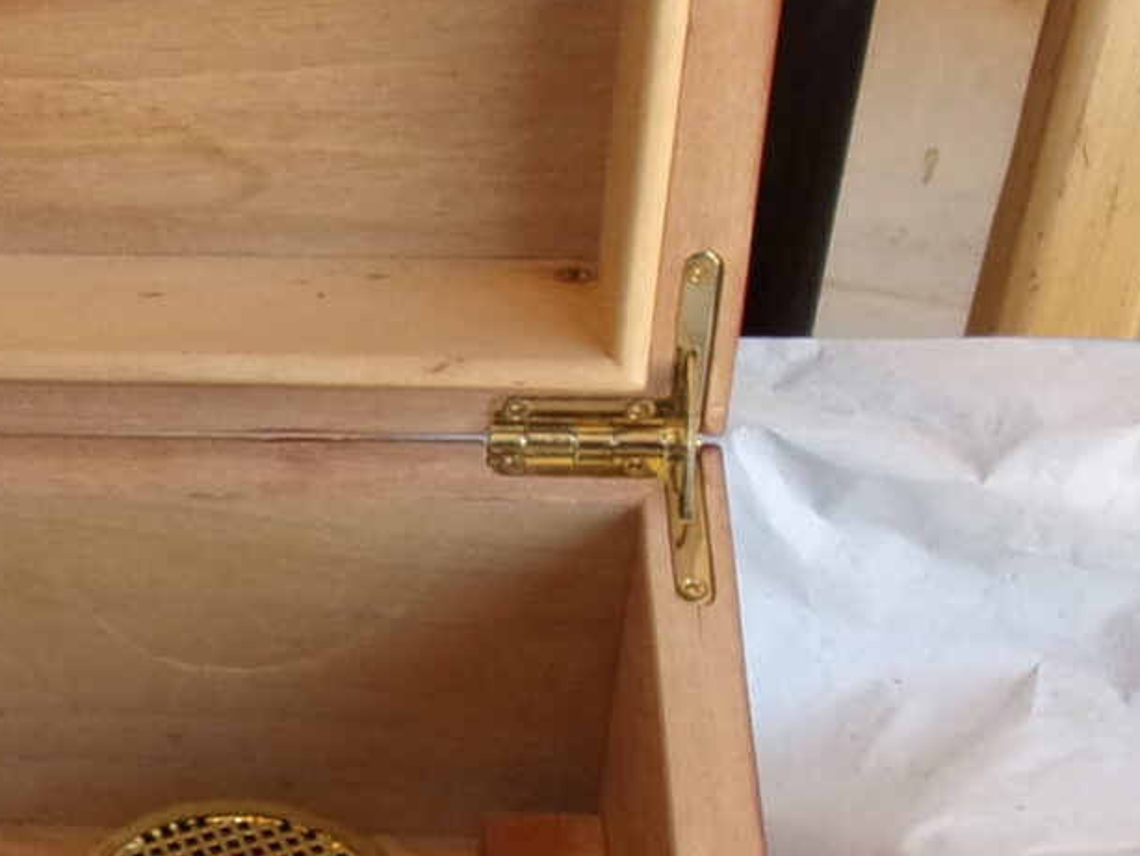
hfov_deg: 18.8
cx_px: -145
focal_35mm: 100
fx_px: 3295
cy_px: 648
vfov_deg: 14.7
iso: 80
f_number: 3.3
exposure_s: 1/50
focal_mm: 4.3
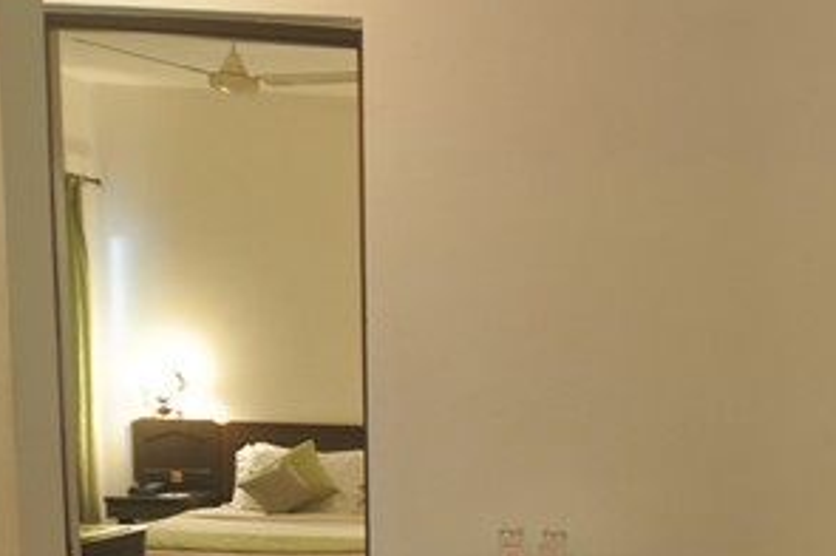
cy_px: 540
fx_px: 1322
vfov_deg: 22.9
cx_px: 1000
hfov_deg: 30.0
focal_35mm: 57
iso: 200
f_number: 4
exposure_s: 1/3
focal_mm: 14
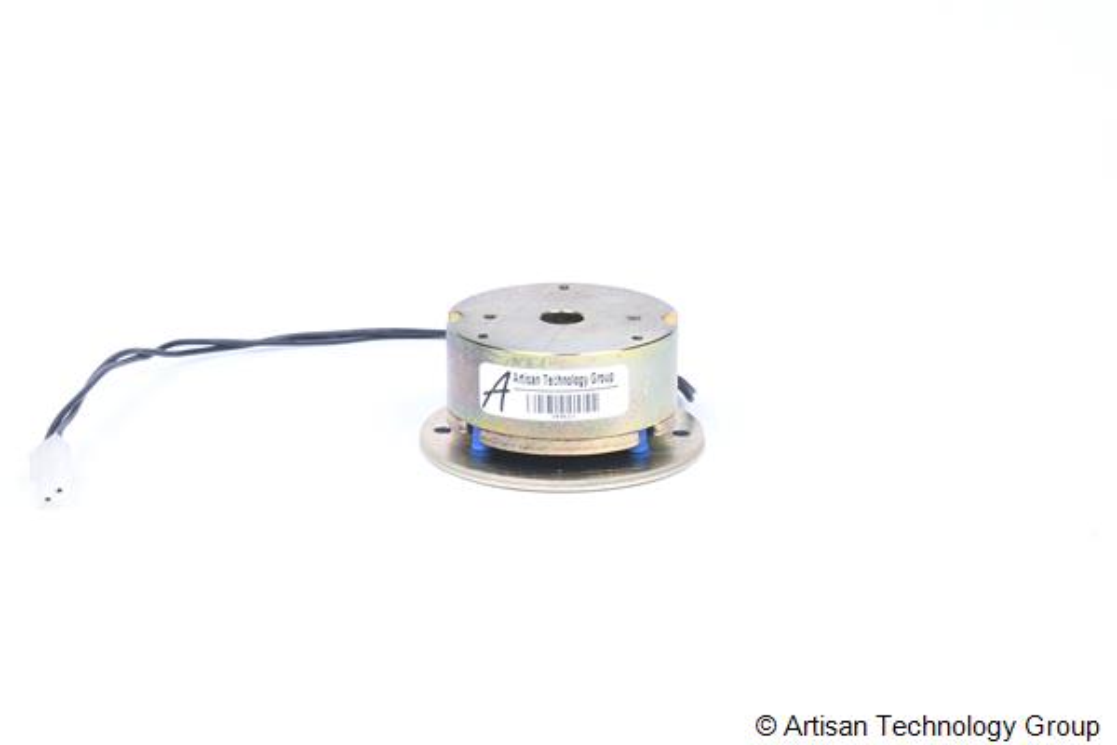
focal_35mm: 82
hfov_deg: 24.8
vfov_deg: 16.7
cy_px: 372
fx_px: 2544
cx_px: 558
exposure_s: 1/200
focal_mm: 55
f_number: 14
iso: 200
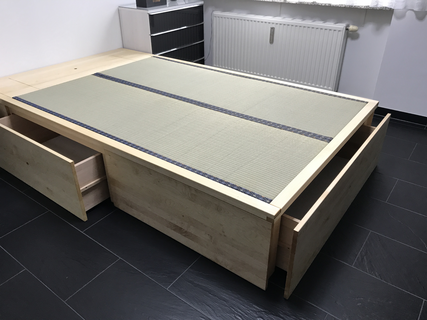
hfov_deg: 63.4
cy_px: 160
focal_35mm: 28
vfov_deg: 49.7
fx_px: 345
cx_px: 214
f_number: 1.8
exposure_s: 1/23
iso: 40
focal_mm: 3.99
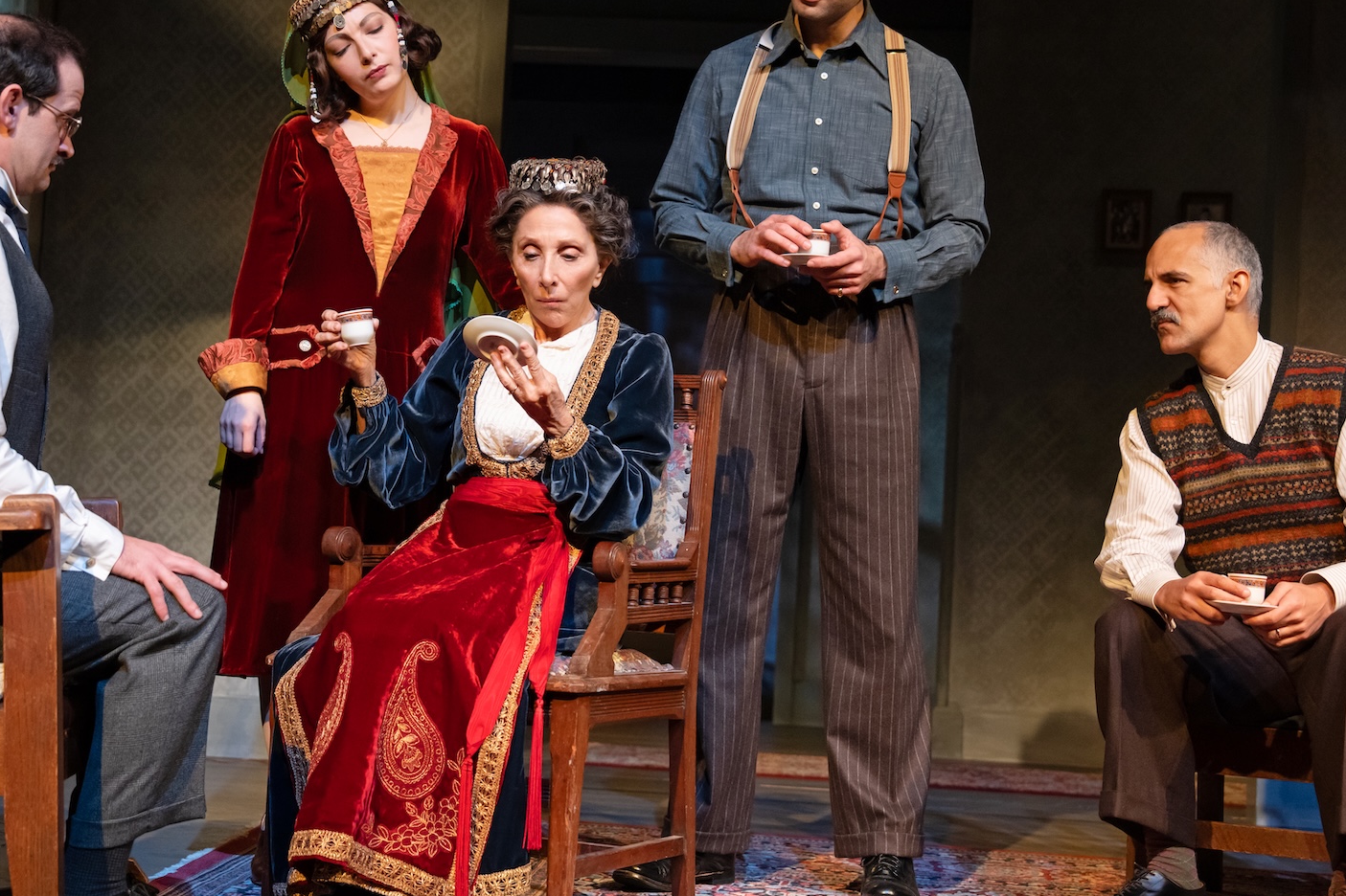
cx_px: 604
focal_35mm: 65
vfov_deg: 20.9
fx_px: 2430
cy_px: 414
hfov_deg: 30.9
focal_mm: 48
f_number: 3.5
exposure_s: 1/250
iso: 2500
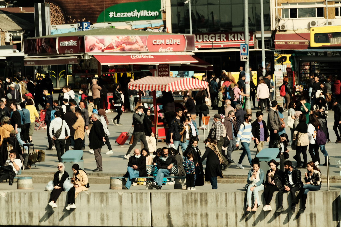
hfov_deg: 10.4
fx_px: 1875
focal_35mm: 198
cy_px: 114
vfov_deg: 6.9
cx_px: 170
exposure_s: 1/420
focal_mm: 132
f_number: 11
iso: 800
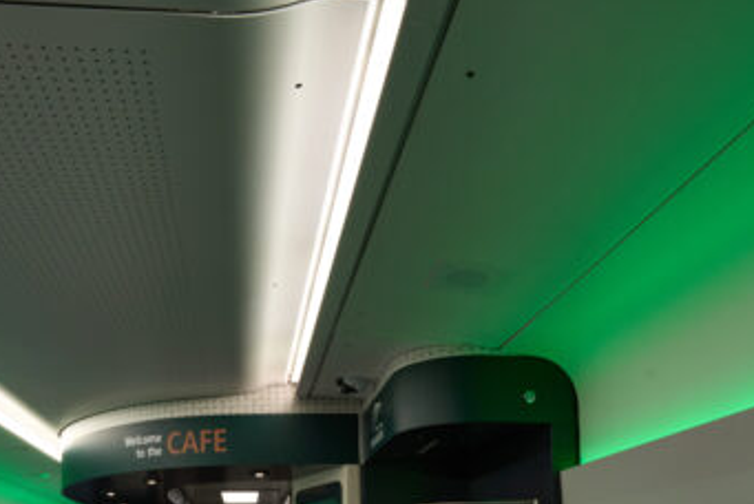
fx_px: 755
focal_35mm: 36
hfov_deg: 52.9
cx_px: 323
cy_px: 559
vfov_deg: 32.4
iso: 320
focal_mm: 16
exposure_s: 1/20
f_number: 11
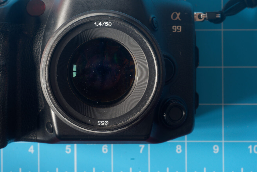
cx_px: 88
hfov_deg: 27.6
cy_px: 59
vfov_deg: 18.6
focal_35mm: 73
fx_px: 521
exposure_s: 1/1.25
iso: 200
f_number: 13
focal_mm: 50
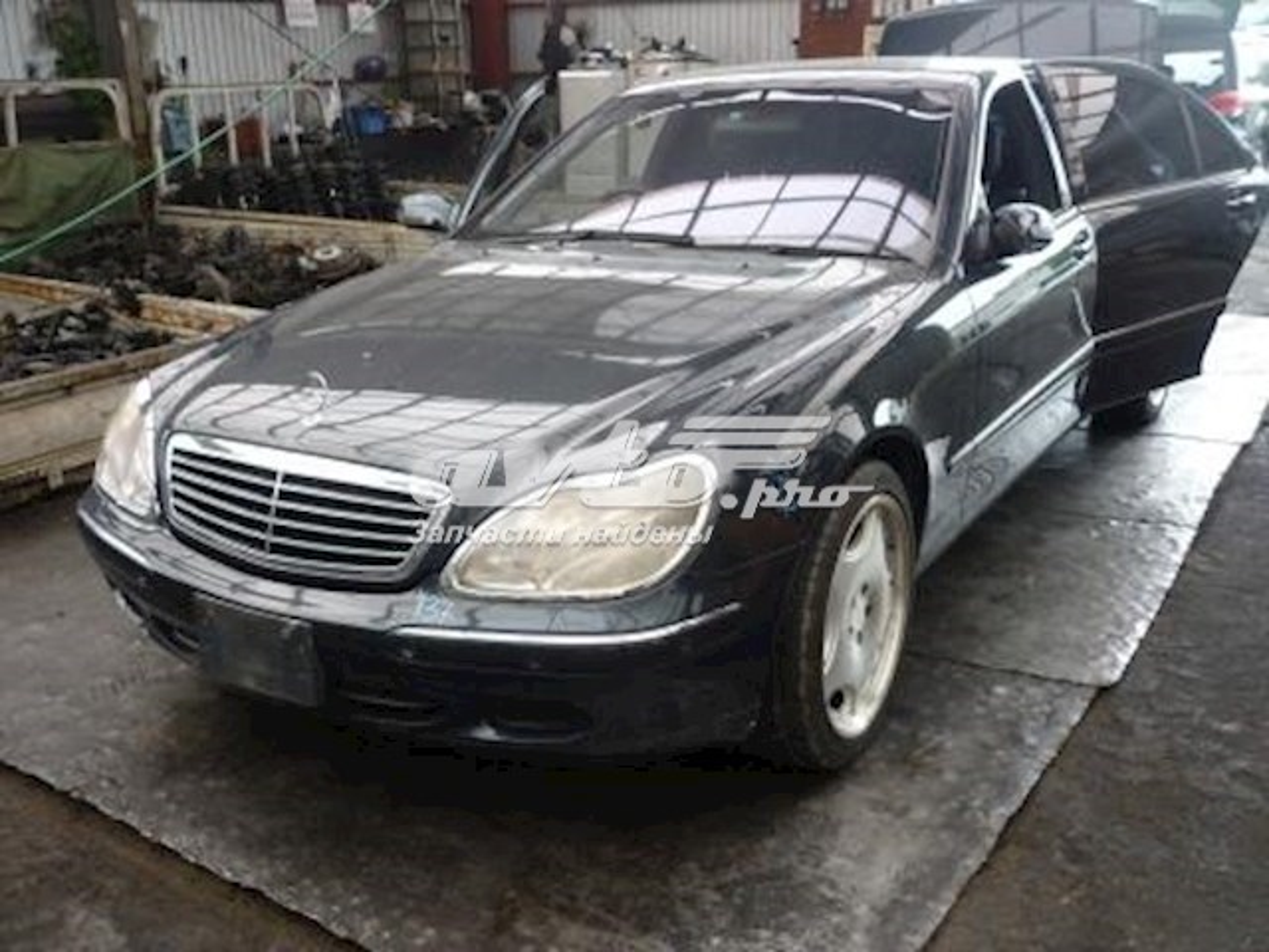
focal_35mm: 33
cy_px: 476
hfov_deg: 55.4
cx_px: 634
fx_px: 1210
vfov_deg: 42.9
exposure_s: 1/40
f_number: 2.8
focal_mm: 5.5
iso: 80
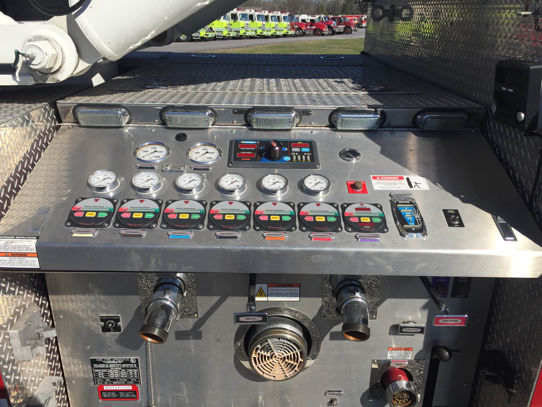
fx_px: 454
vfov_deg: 48.2
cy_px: 204
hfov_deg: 61.7
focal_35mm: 29
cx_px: 271
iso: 32
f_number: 2.2
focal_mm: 4.15
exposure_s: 1/3049
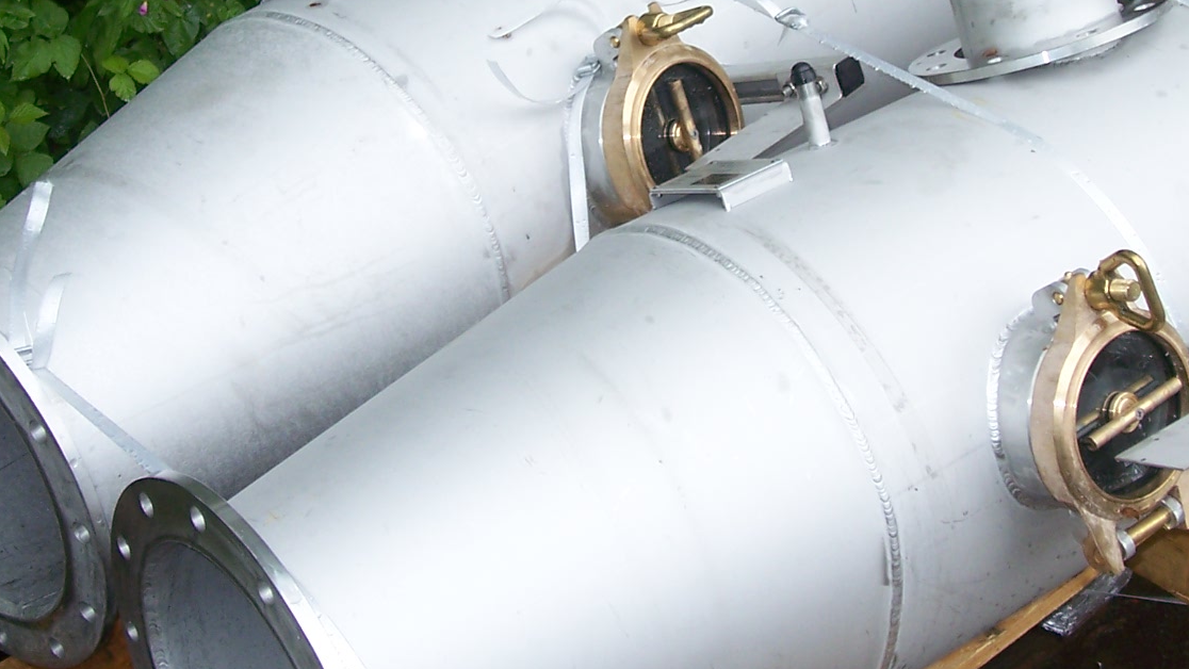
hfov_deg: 27.9
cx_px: 645
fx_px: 2396
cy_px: 59
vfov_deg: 15.7
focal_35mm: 76
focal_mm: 6.3
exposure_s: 1/125
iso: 64
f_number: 3.9
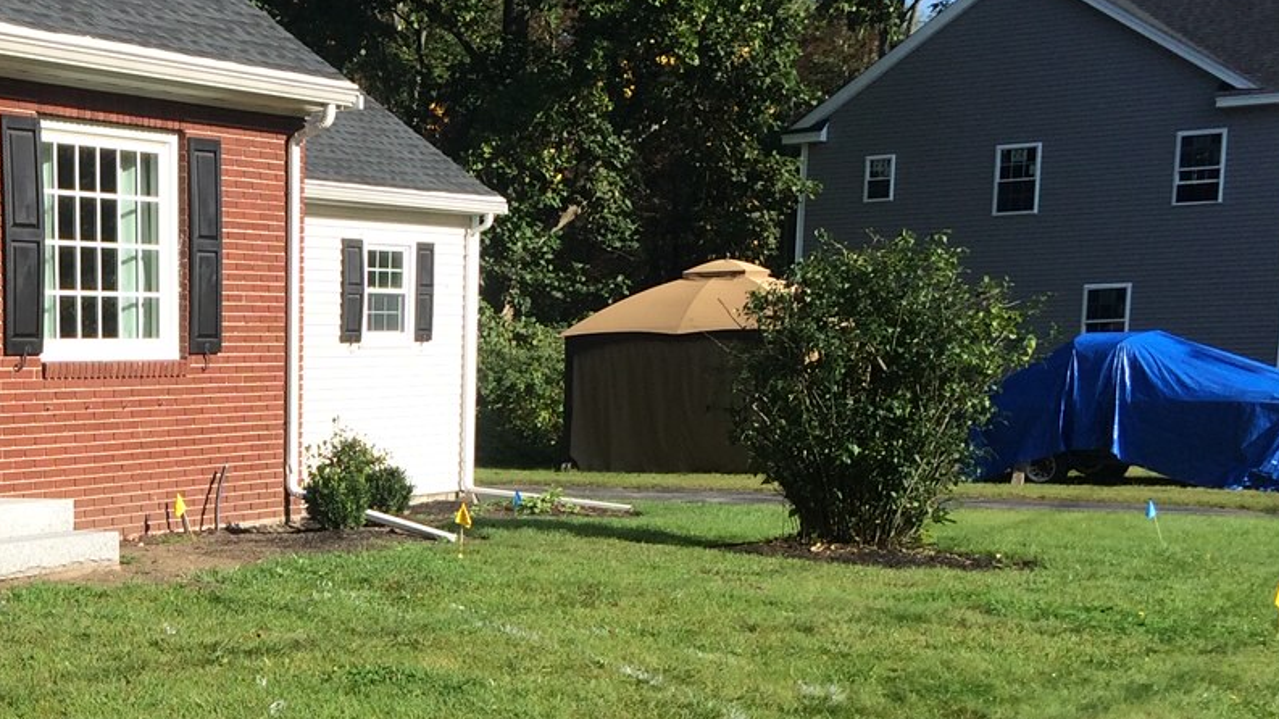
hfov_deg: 30.2
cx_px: 10
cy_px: 814
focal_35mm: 65
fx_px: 2204
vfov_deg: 17.8
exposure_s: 1/1140
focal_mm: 4.15
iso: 32
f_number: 2.2
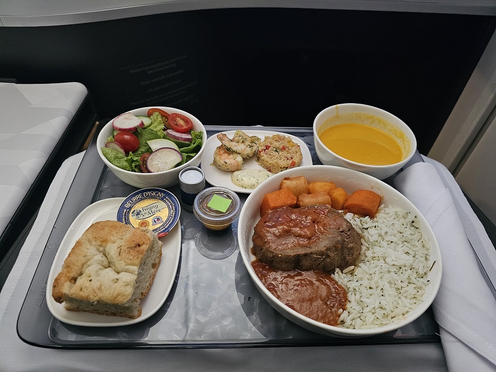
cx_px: 248
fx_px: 330
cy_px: 186
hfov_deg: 73.9
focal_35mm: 23
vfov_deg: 58.9
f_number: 1.7
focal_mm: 6.3
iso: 800
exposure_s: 1/25
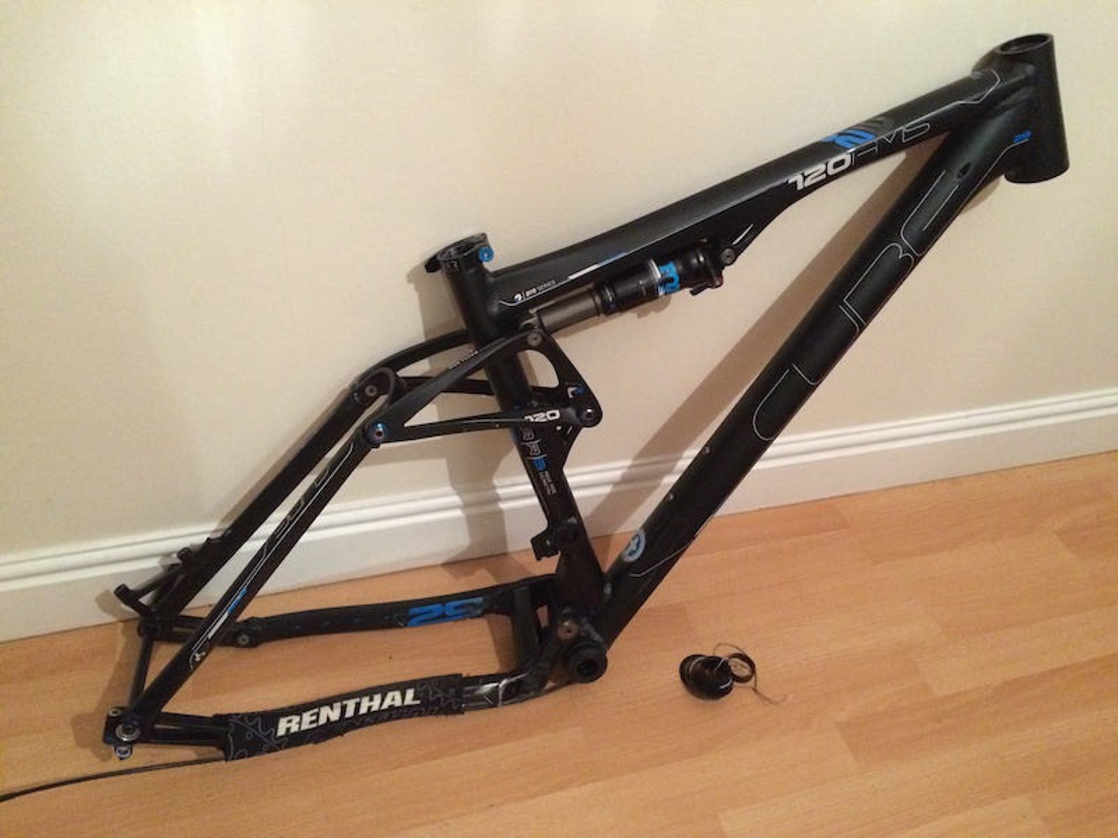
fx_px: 937
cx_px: 559
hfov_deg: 61.7
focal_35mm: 29
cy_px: 419
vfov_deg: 48.2
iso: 400
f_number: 2.2
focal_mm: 4.15
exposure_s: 1/17
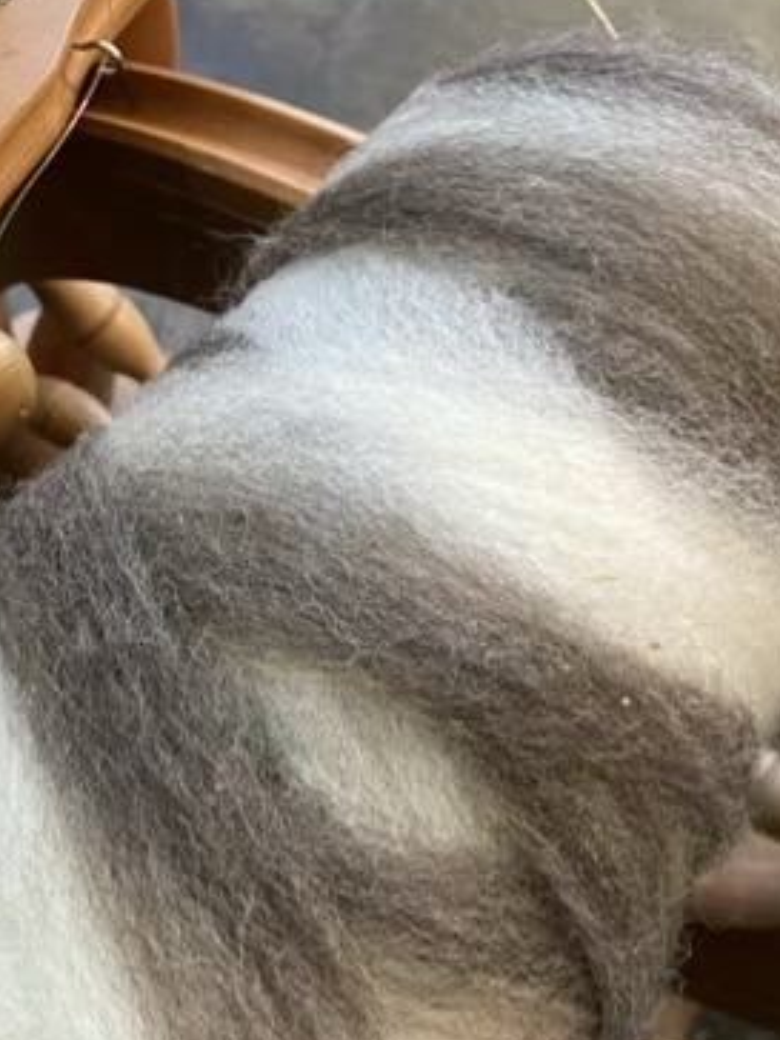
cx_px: -71
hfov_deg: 22.7
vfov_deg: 31.1
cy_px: 264
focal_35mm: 61
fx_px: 1833
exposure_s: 1/60
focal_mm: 4.25
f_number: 1.8
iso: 400
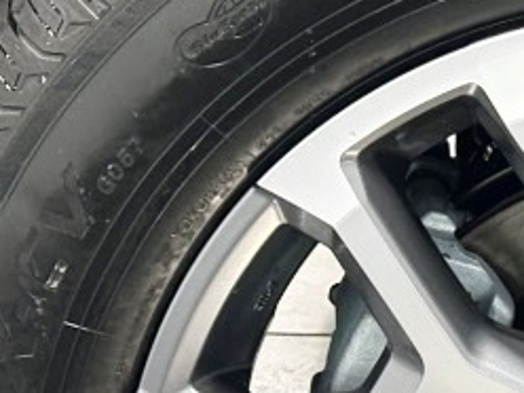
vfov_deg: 7.4
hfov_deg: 9.8
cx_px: 689
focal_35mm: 198
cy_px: 497
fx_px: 2997
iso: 500
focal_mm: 6.86
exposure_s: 1/30
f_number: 1.78
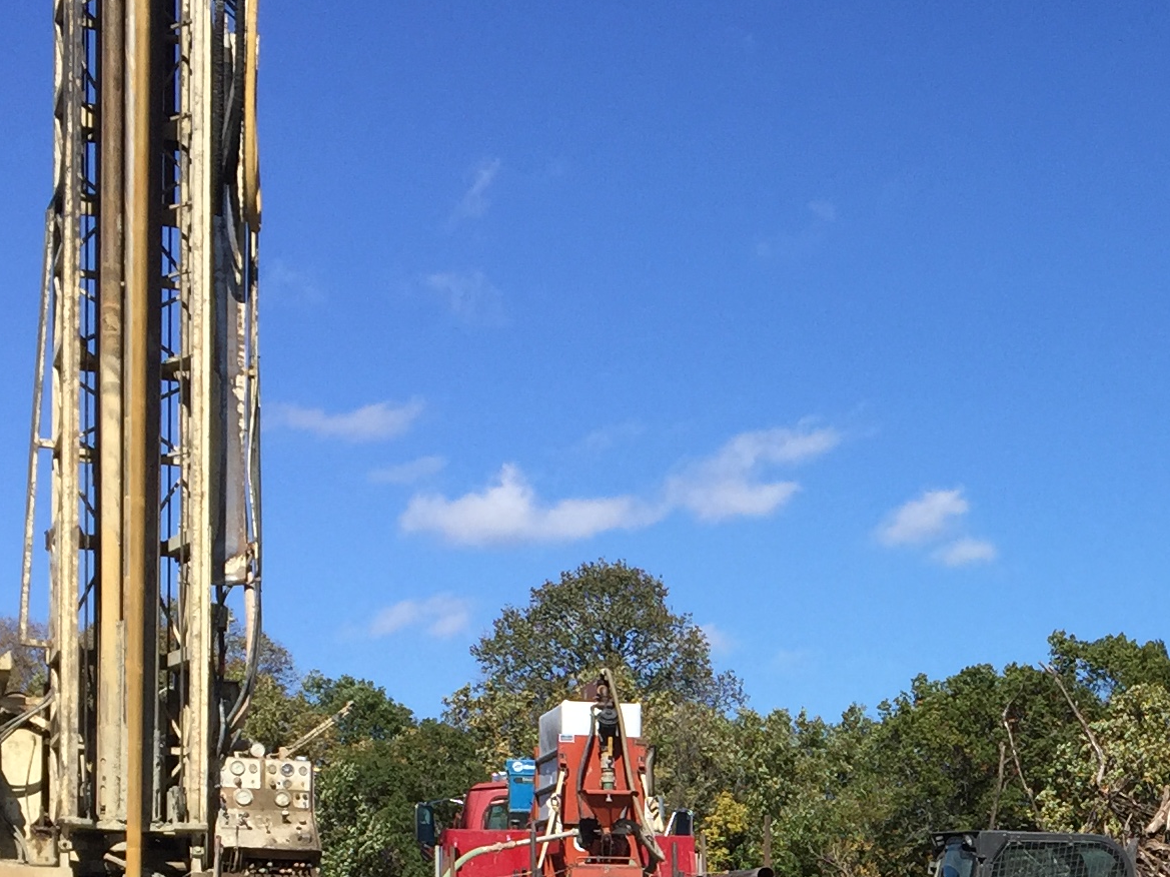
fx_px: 2737
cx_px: 1141
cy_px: 1062
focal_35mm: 81
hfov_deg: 23.2
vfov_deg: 17.3
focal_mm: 4.15
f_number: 2.2
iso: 32
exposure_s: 1/2083
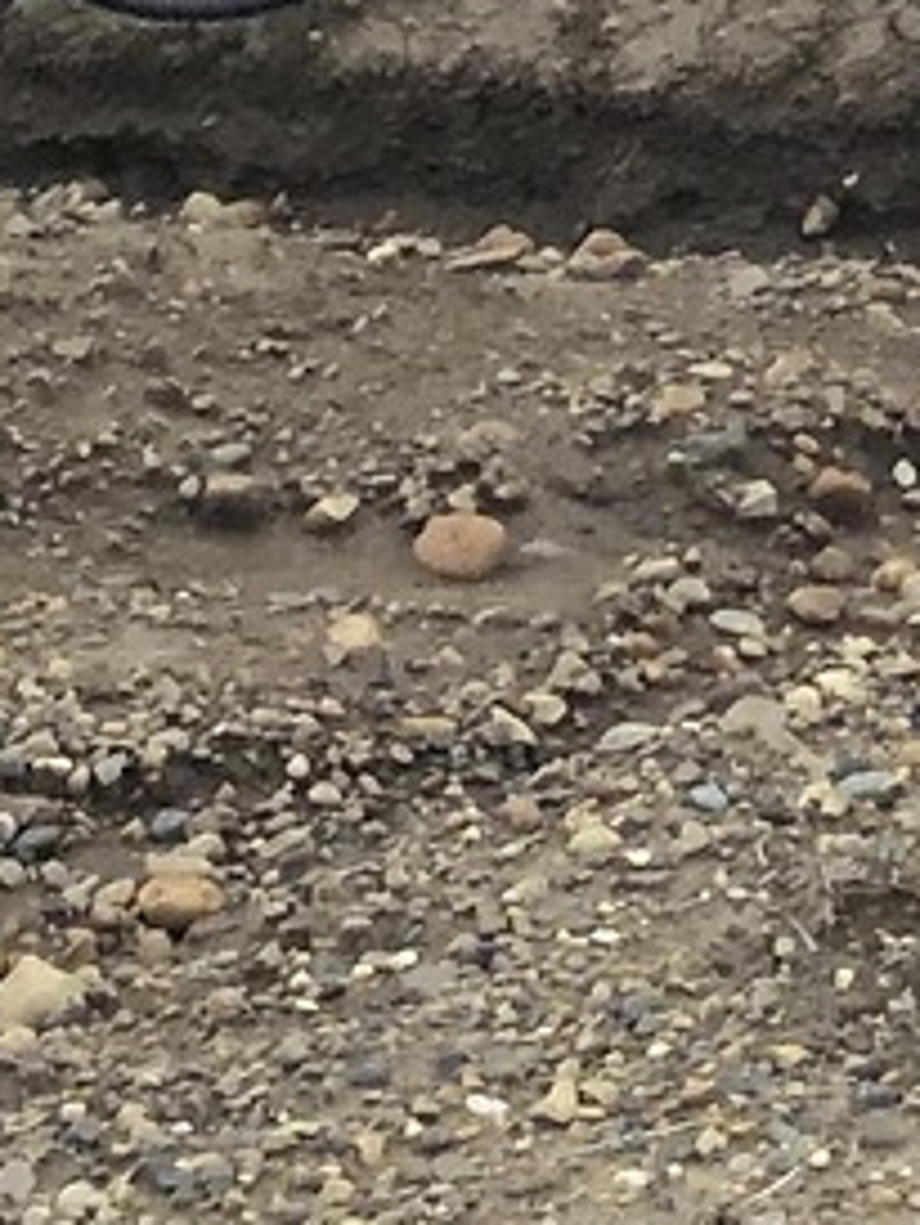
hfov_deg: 6.9
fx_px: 7259
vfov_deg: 7.8
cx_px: 2087
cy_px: -2899
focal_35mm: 205
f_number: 1.8
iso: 20
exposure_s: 1/1021
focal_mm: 3.99
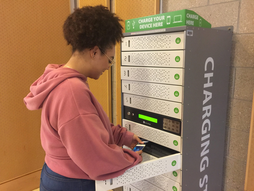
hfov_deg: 61.7
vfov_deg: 48.2
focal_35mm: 29
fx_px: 213
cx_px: 127
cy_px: 96
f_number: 2.2
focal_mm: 4.15
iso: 100
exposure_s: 1/10
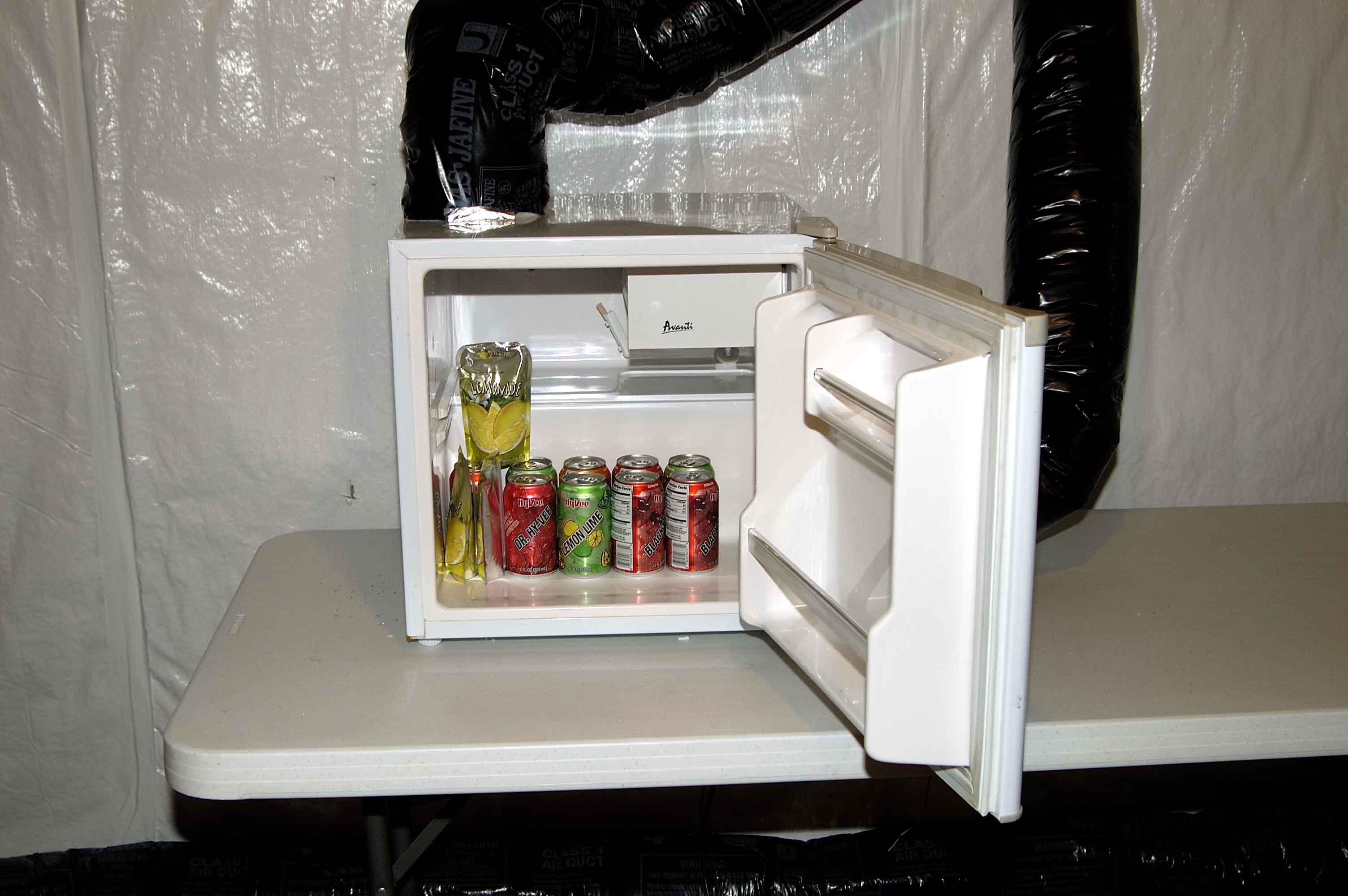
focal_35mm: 42
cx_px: 674
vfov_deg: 31.8
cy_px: 448
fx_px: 1571
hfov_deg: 46.4
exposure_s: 1/60
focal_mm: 28
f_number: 5
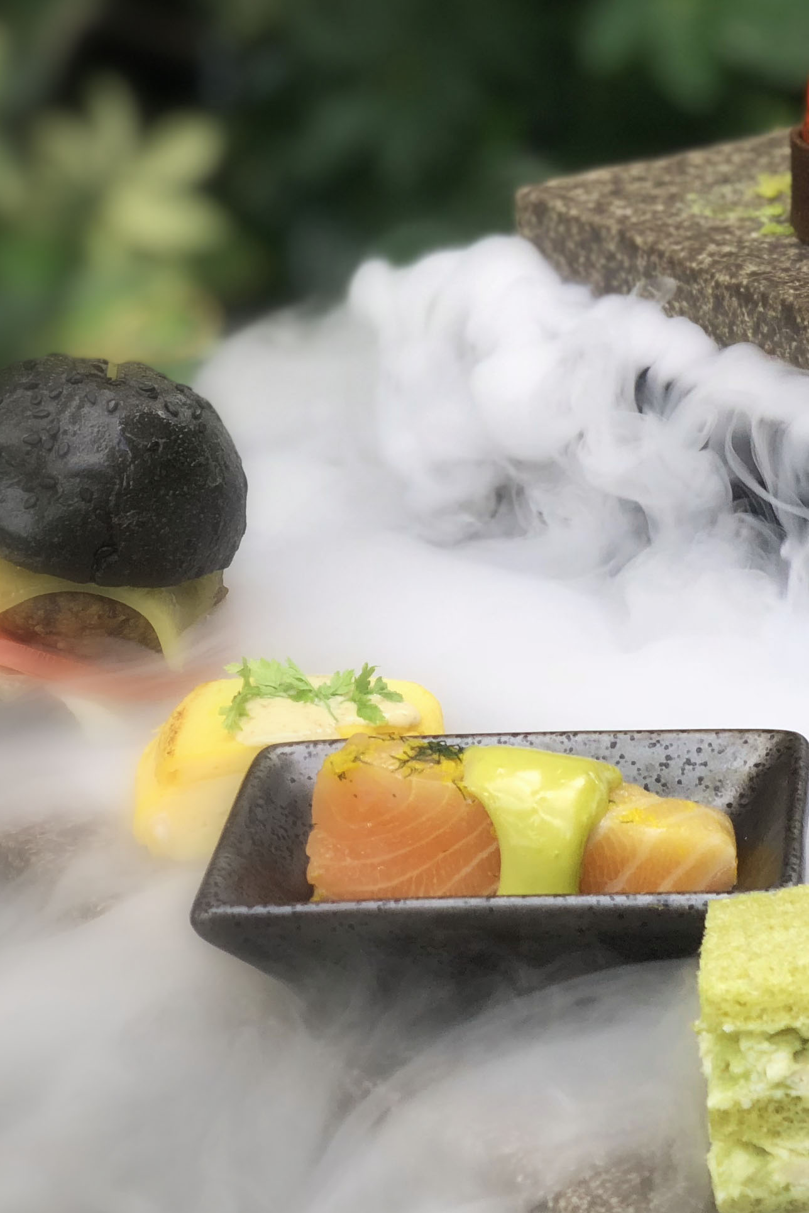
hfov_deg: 11.7
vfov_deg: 18.1
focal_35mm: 113
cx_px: 1171
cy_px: 608
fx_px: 3808
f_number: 2.4
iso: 20
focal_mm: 6
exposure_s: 1/120
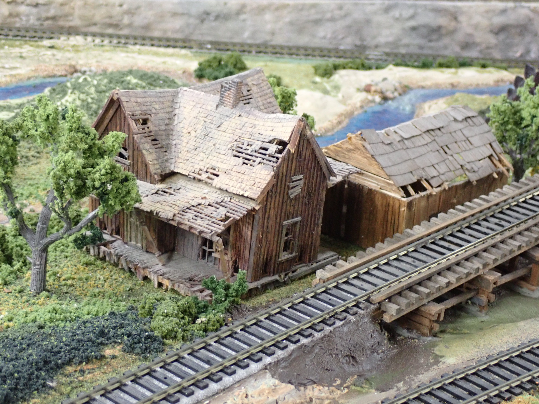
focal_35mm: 77
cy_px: 202
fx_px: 1199
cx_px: 270
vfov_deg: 19.1
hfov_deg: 25.3
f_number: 4.1
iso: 800
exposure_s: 1/20
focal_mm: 13.65
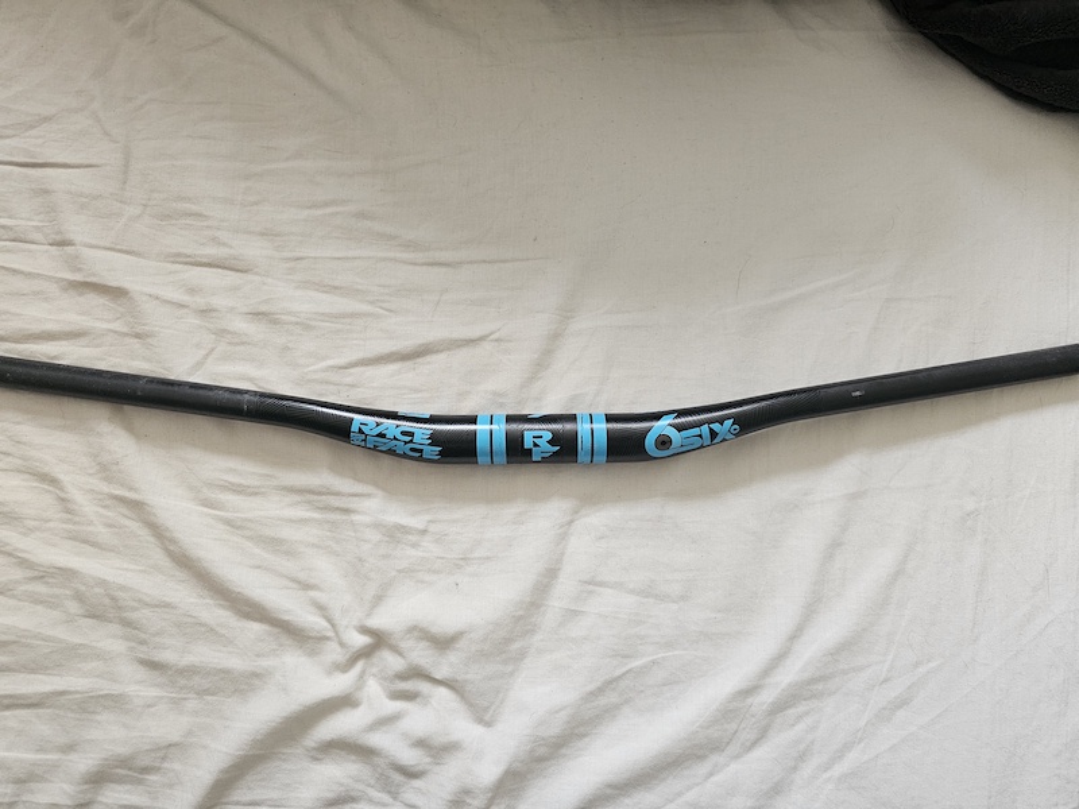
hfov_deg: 73.9
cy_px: 404
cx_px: 540
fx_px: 717
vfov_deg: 58.9
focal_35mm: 23
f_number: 1.7
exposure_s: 1/100
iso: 640
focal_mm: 6.3
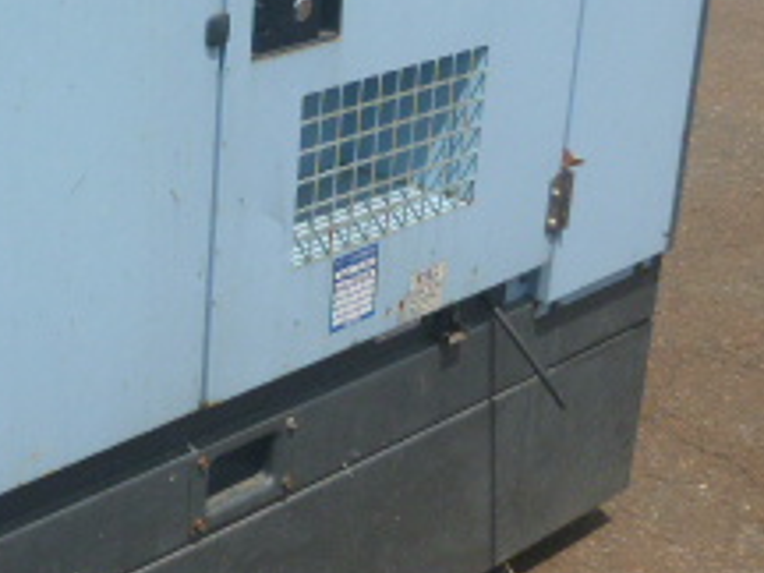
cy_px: 141
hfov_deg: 24.3
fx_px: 1633
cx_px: -110
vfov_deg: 19.8
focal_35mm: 74
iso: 100
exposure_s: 1/800
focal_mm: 4.5
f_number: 3.9
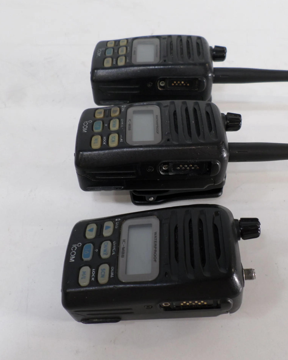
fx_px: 352
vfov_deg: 54.2
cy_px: 180
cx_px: 161
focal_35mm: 33
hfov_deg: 44.5
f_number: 2.5
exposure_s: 1/45
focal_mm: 4.5
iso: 80
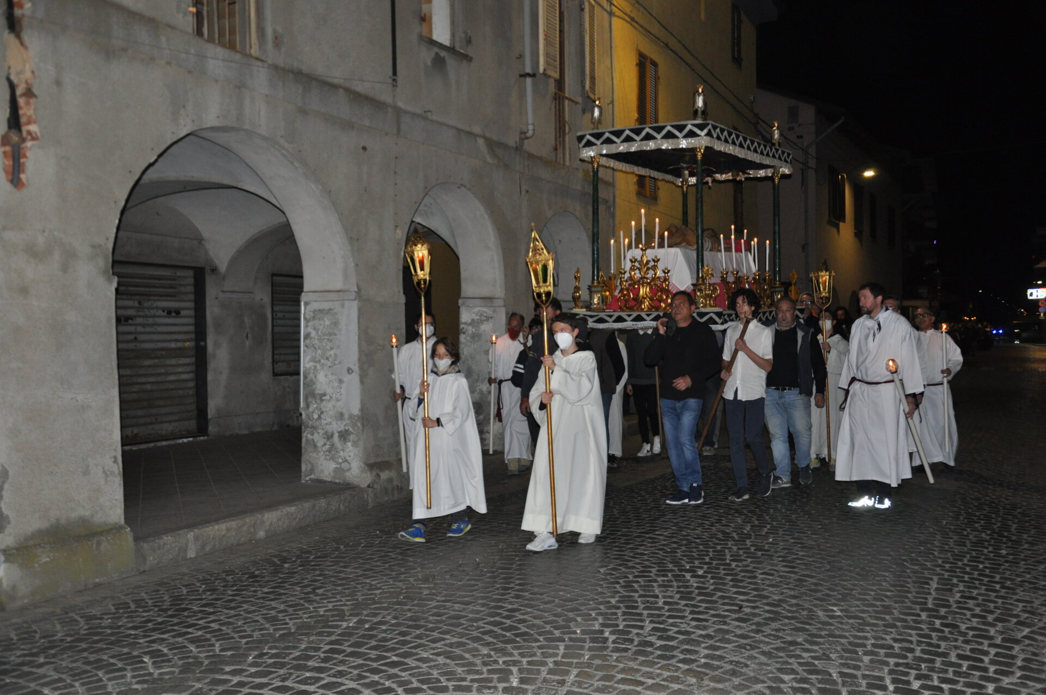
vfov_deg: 35.4
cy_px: 348
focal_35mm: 38
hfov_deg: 51.3
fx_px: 1088
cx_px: 523
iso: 800
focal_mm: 25
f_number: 4
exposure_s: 1/60
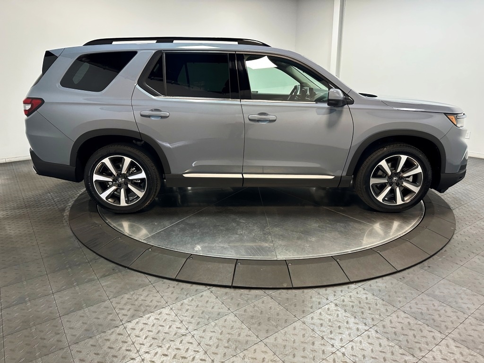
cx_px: 242
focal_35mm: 24
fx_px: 336
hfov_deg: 71.6
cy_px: 182
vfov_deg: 56.8
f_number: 1.78
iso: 500
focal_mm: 6.86
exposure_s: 1/60
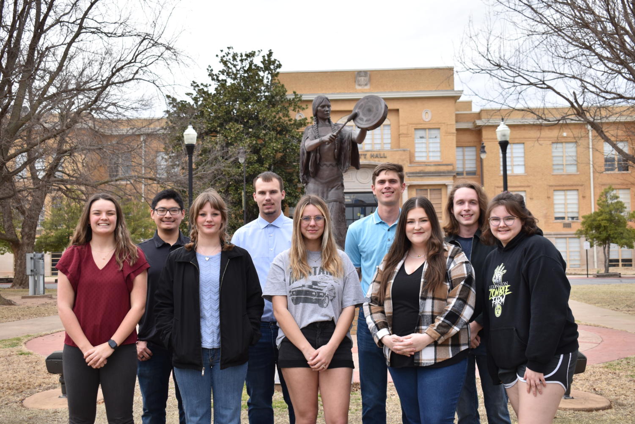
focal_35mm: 45
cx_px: 318
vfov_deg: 29.9
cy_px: 212
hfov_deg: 43.6
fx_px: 794
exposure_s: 1/500
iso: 200
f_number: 5.6
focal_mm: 30
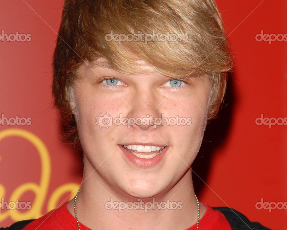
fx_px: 3139
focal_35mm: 370
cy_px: 121
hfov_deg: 5.2
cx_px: 144
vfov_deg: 4.2
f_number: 8
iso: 250
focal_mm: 175
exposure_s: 1/250
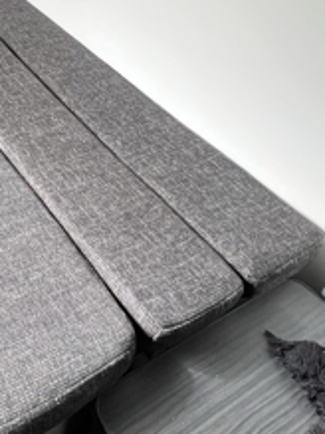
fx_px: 476
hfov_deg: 30.7
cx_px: -83
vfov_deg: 42.8
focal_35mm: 38
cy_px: 8
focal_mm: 1.57
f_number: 1.8
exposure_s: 1/99
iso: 80
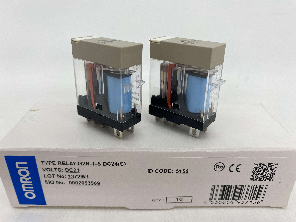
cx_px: 148
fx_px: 222
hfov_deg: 67.3
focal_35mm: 26
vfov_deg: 53.1
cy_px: 111
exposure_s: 1/604
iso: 32
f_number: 1.8
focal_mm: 4.25
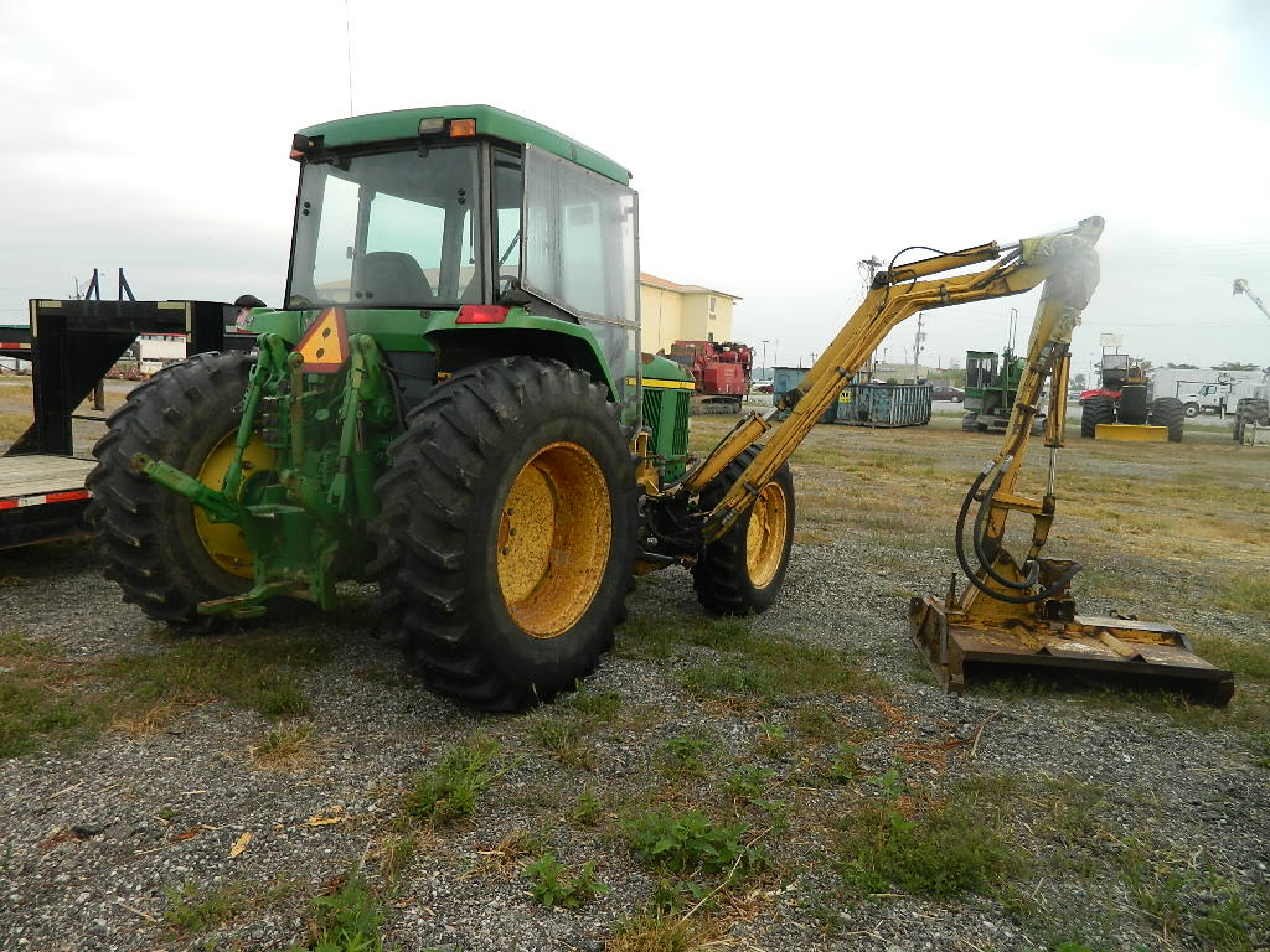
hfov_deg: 69.4
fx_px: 917
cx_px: 635
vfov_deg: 54.9
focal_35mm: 25
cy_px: 476
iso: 80
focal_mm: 4.5
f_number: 3.1
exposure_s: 1/250
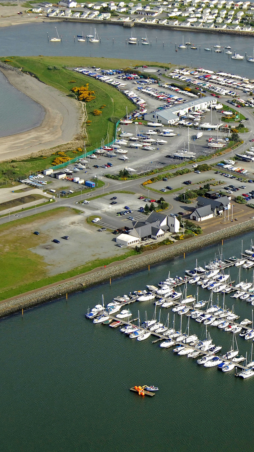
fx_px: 1425
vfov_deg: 18.0
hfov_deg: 10.0
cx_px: 330
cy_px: 243
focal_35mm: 119
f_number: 6.3
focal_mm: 42
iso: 400
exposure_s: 1/1000
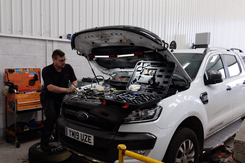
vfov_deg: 40.0
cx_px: 122
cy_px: 82
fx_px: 225
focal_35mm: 33
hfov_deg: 57.2
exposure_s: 1/42
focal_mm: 22.2
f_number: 4
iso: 800
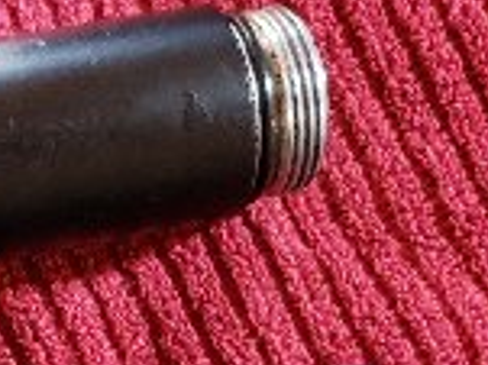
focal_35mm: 110
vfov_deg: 13.0
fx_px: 1549
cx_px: -45
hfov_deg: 17.3
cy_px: 478
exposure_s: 1/11
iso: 250
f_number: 1.5
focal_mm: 4.3
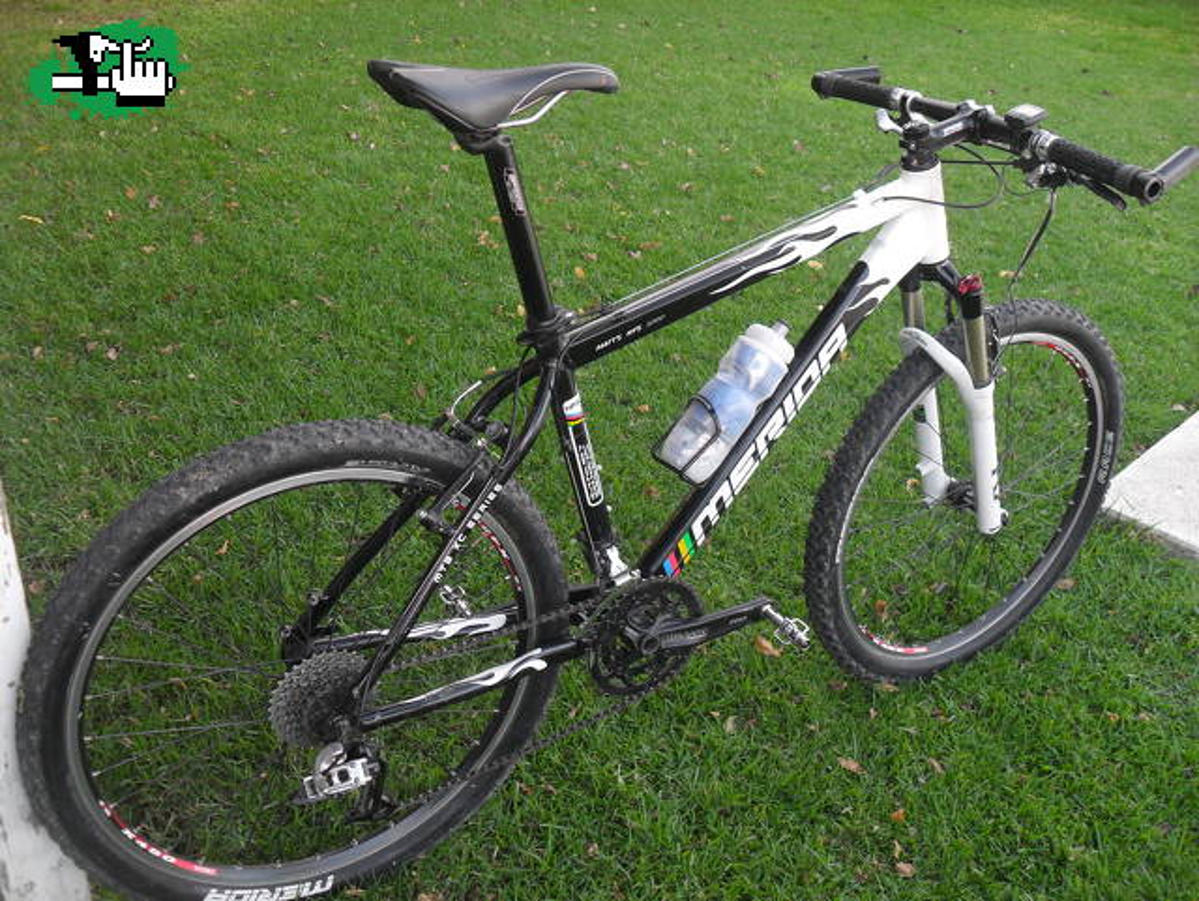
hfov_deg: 52.6
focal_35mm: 35
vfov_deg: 40.7
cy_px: 450
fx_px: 1213
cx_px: 600
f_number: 2.8
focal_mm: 6.2
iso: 100
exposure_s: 1/45
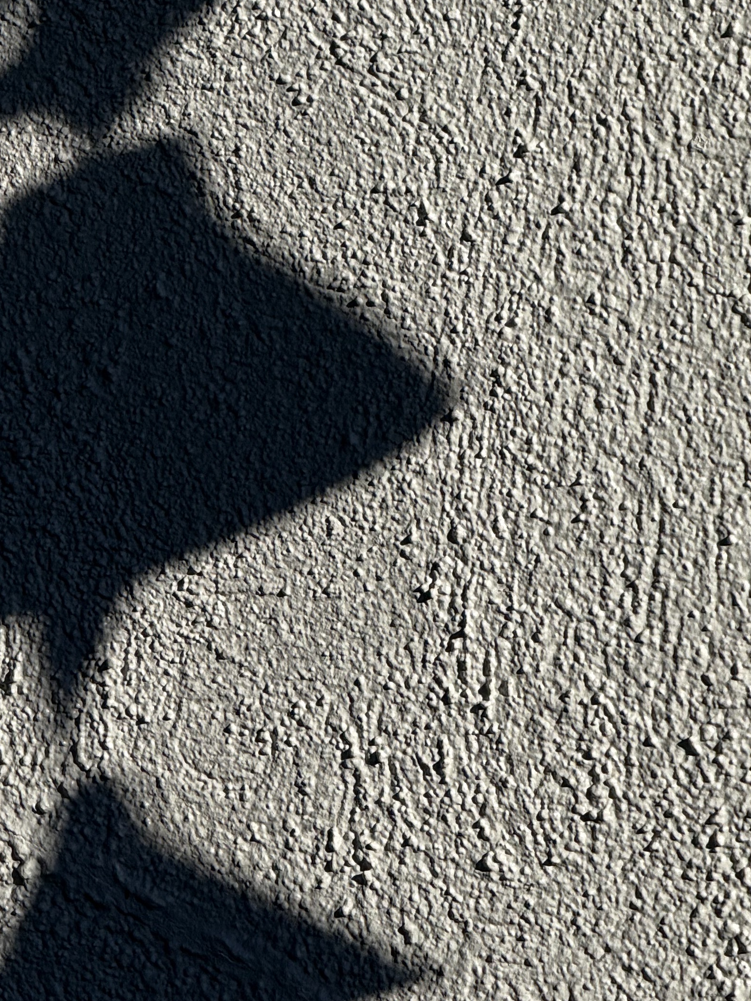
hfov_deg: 6.4
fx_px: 6683
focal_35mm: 231
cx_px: 93
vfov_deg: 8.6
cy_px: 462
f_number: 2.8
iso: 50
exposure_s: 1/3344
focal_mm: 15.66
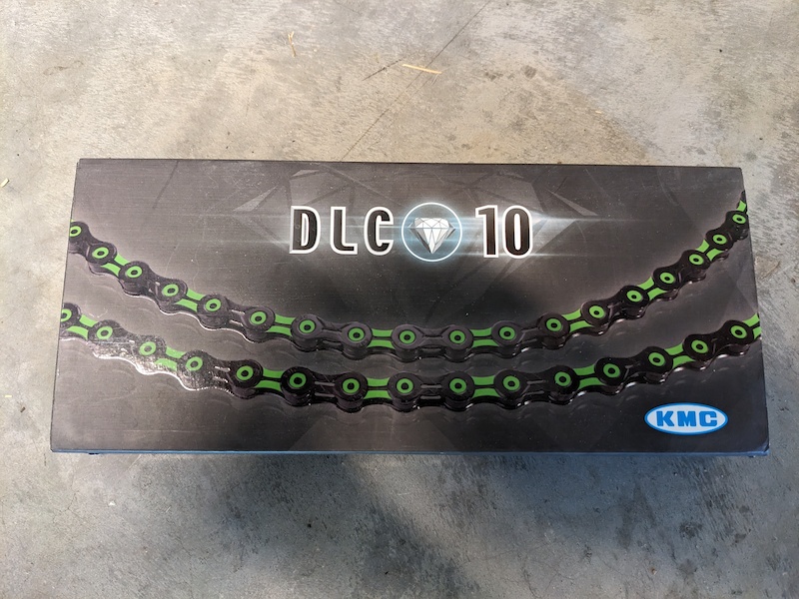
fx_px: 623
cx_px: 400
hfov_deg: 65.3
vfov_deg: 51.4
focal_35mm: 27
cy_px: 300
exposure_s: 1/24
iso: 268
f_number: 1.73
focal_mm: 4.38
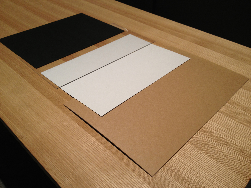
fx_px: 254
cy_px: 94
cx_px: 126
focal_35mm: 35
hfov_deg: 52.6
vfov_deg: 40.7
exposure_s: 1/24
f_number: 2.4
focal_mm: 4.28
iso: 50
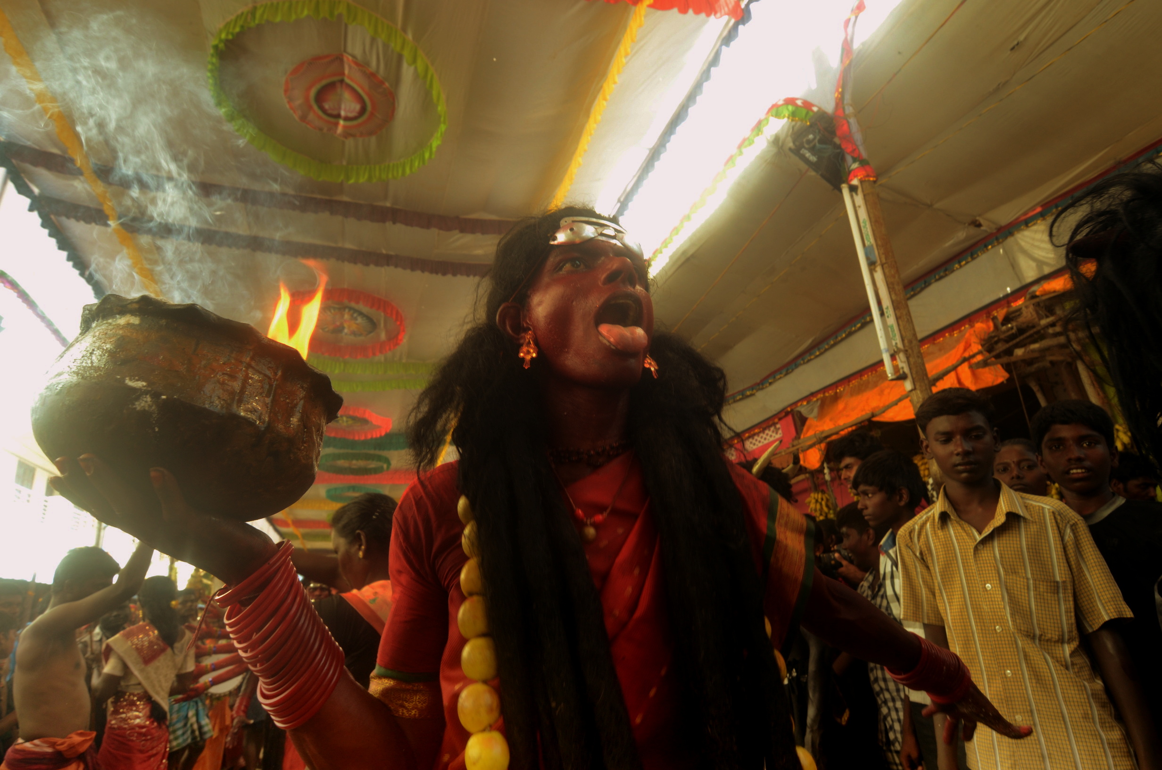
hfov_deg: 85.5
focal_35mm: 20
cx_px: 581
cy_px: 385
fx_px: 628
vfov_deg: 63.0
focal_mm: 13
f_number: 5.6
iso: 500
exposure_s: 1/125
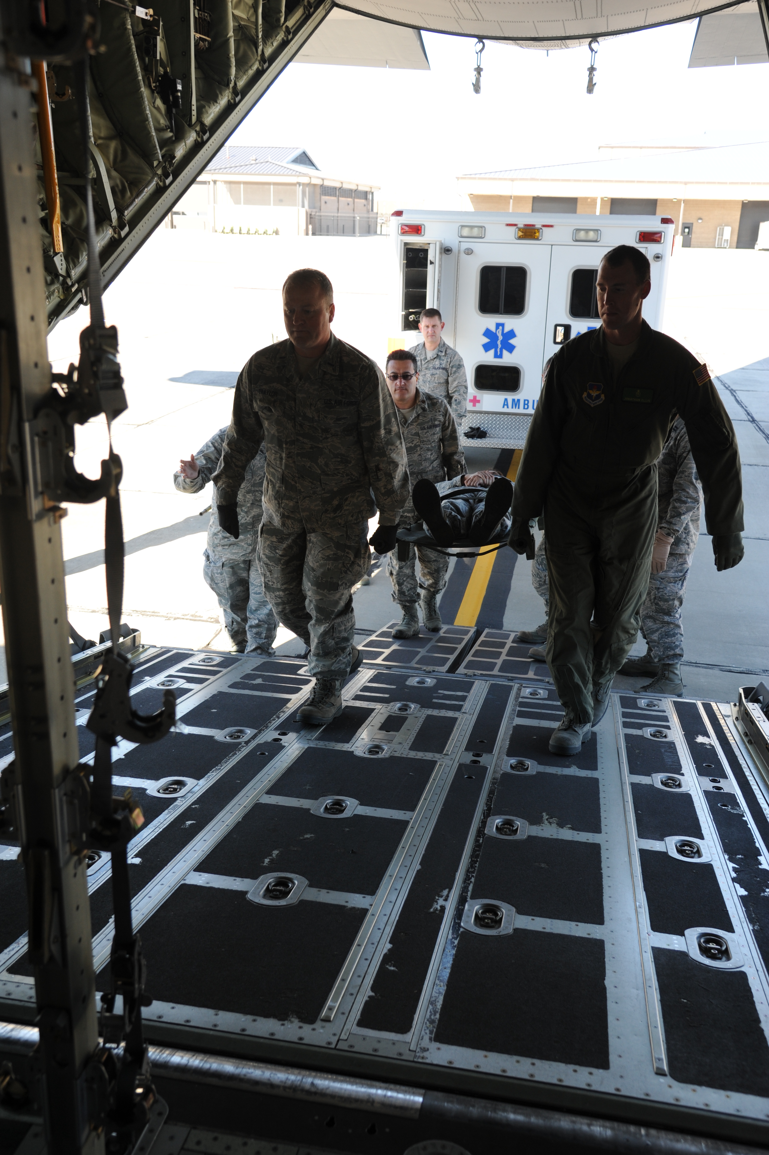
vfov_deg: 58.7
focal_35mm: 32
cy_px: 578
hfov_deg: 41.1
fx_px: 1027
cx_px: 384
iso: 500
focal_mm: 32
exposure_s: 1/320
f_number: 5
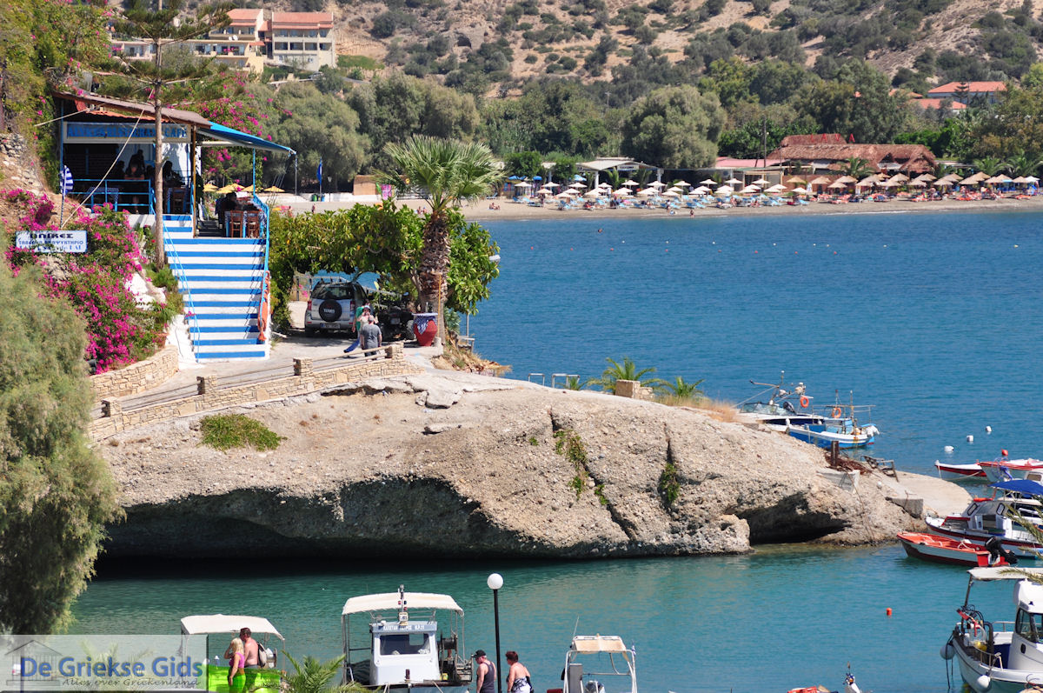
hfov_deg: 13.4
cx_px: 522
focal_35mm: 153
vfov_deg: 8.9
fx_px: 4427
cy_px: 346
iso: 200
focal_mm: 102
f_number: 9
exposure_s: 1/640
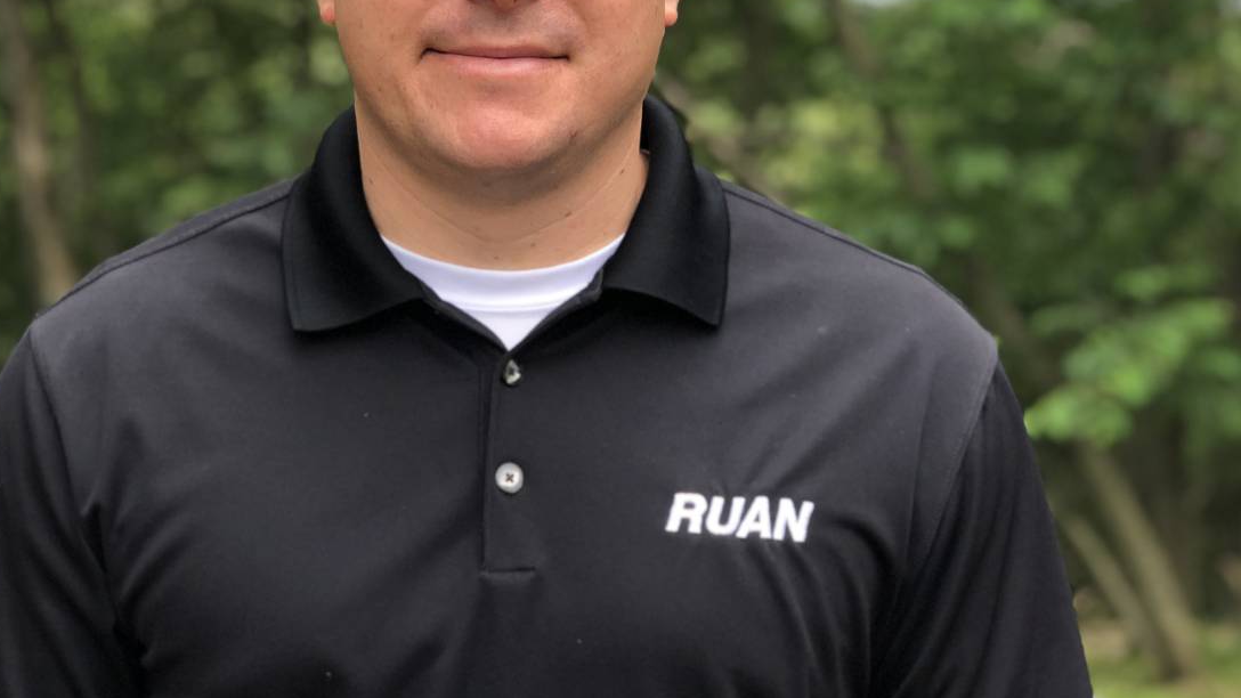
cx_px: 476
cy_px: 96
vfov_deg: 15.9
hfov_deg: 28.1
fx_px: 2468
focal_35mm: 75
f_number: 2.4
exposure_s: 1/60
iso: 40
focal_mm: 6
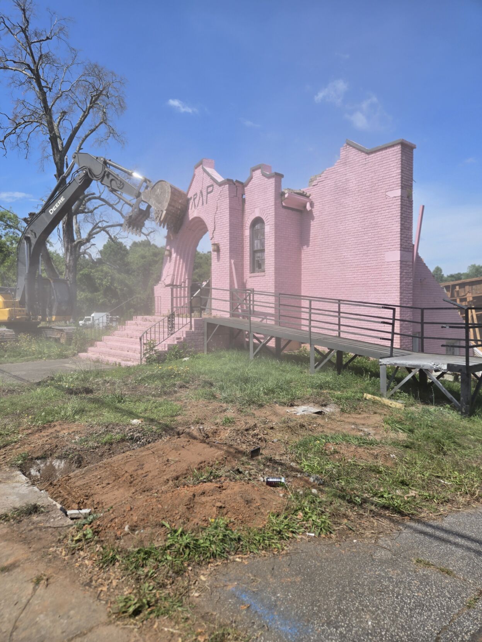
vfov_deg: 73.9
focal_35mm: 23
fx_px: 427
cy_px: 321
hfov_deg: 58.9
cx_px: 241
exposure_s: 1/1804
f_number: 1.8
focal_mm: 5.4
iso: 25
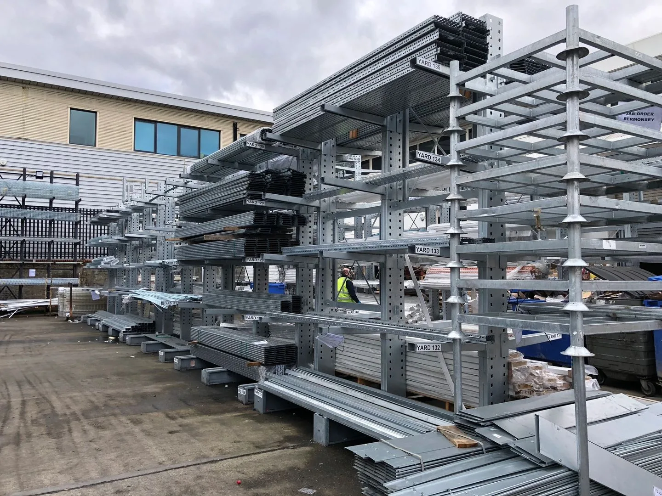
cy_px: 248
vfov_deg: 49.7
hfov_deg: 63.4
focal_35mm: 28
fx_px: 535
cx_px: 331
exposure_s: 1/484
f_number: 1.8
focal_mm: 4
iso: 20
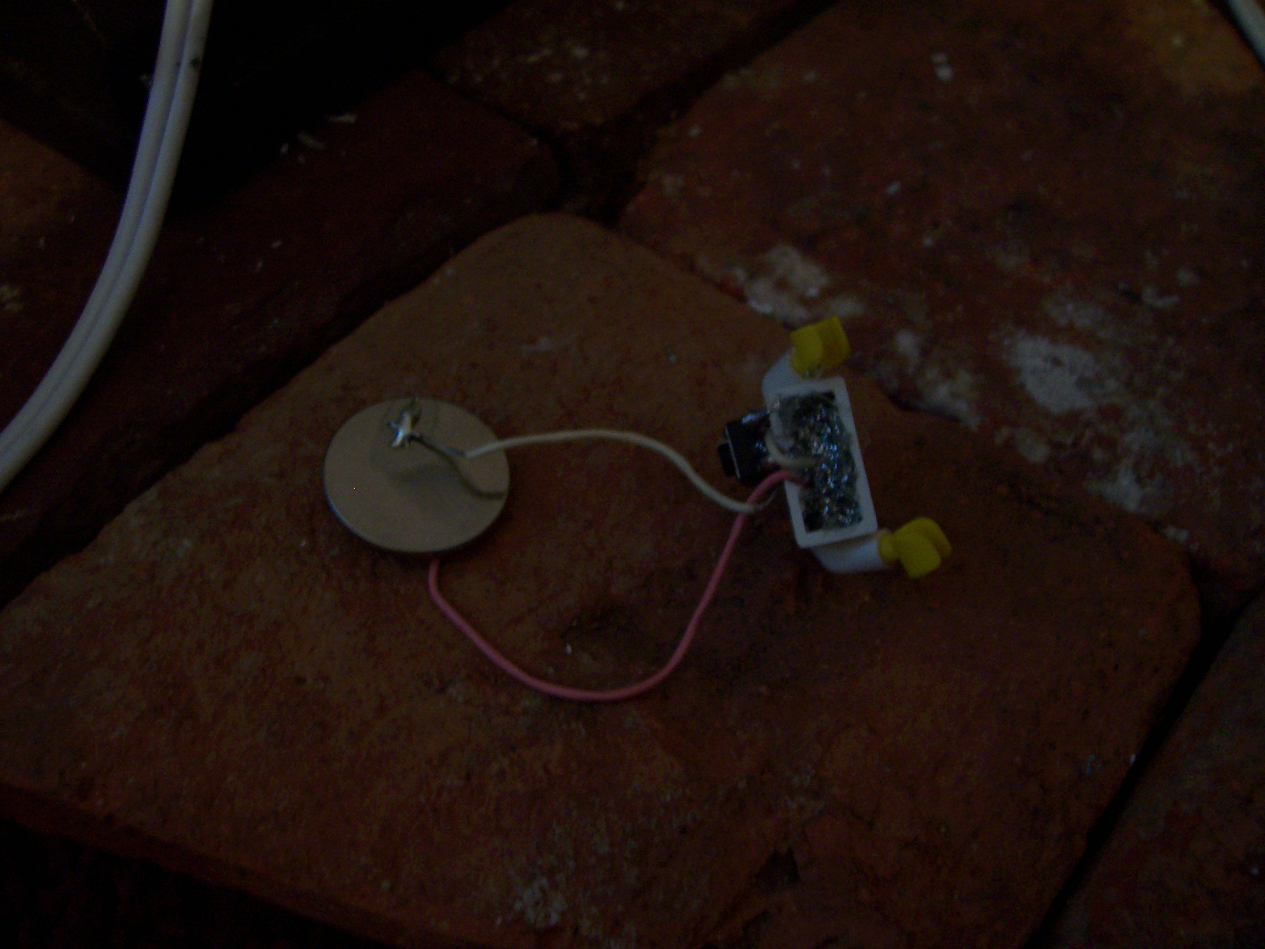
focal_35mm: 34
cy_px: 474
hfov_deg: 54.0
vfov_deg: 41.8
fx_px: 1242
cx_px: 632
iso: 160
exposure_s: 1/8
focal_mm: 5.6
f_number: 2.7
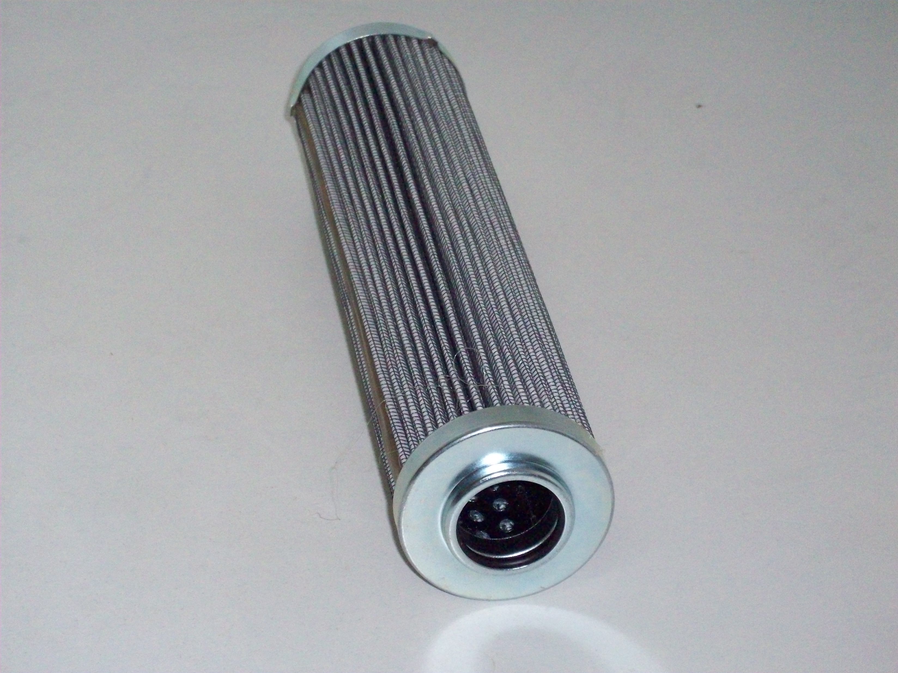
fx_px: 2880
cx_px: 449
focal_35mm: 111
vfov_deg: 13.3
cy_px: 336
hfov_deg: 17.7
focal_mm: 18.6
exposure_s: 1/90.2
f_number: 5.2
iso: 400
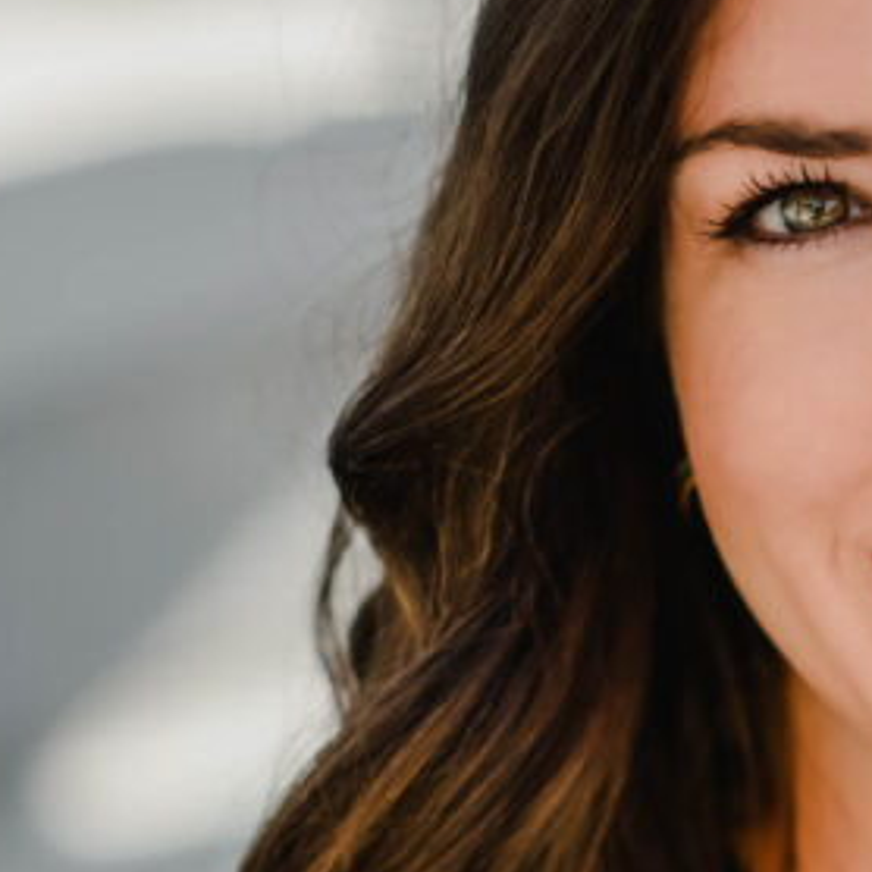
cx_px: 979
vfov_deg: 6.6
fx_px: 7581
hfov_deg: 6.5
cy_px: 778
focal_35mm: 266
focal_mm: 85
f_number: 1.8
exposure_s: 1/3200
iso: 320
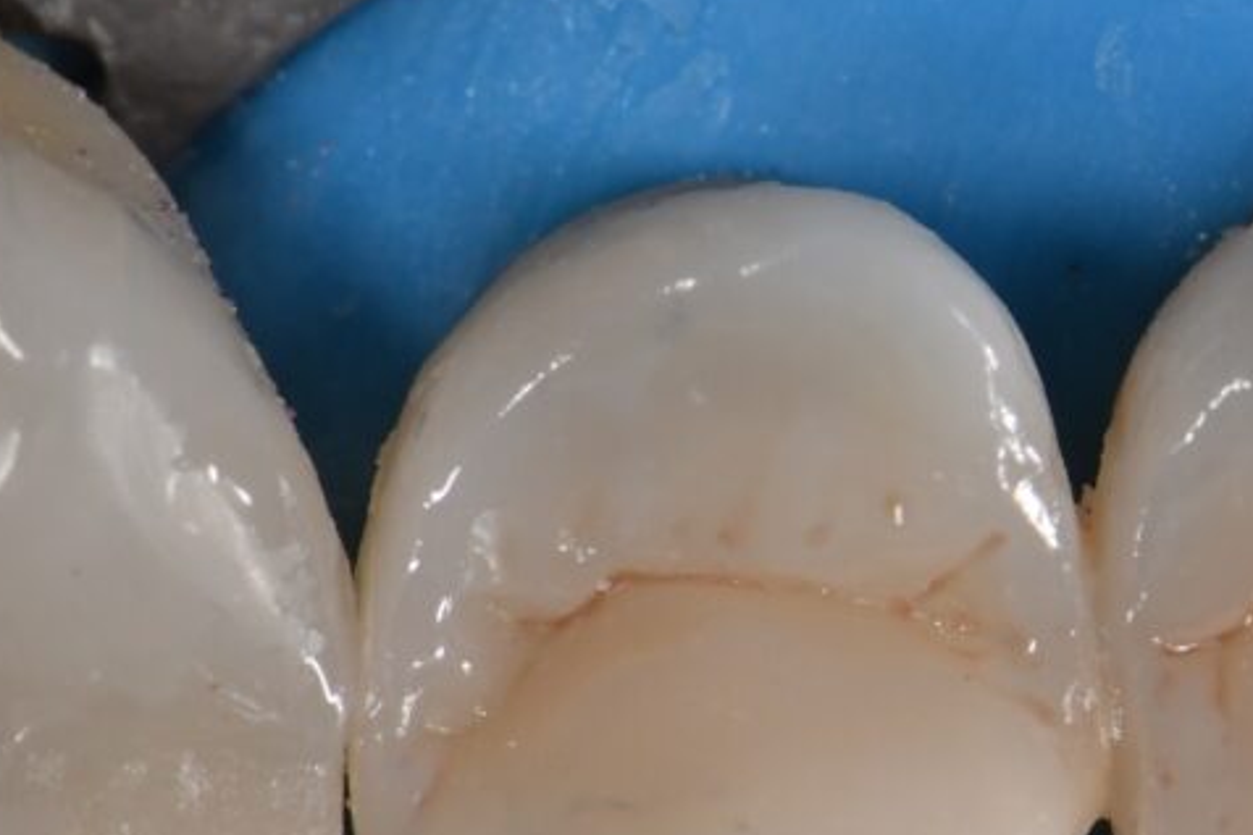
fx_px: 11729
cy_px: 572
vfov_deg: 4.1
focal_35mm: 337
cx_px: 1179
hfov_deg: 6.1
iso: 200
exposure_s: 1/160
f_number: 32
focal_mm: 105
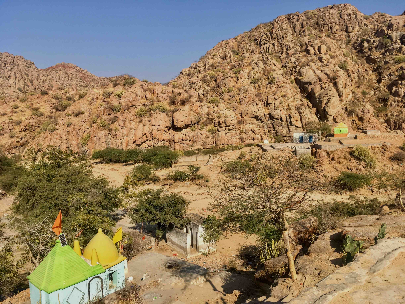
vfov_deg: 48.2
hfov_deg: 61.7
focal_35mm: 29
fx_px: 339
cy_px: 152
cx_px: 202
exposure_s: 1/1672
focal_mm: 4.15
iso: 25
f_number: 2.2
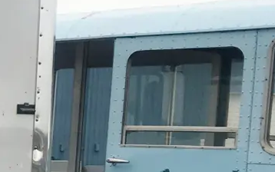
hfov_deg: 10.5
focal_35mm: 165
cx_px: -435
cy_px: 250
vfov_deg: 7.8
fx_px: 1237
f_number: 2.2
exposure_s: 1/290
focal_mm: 4.15
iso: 25
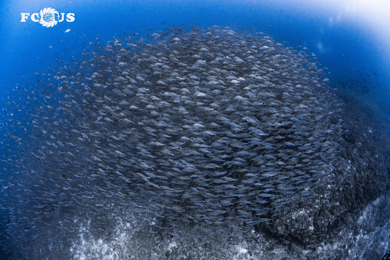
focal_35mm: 15
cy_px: 130
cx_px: 195
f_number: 8
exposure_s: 1/160
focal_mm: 15
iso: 500
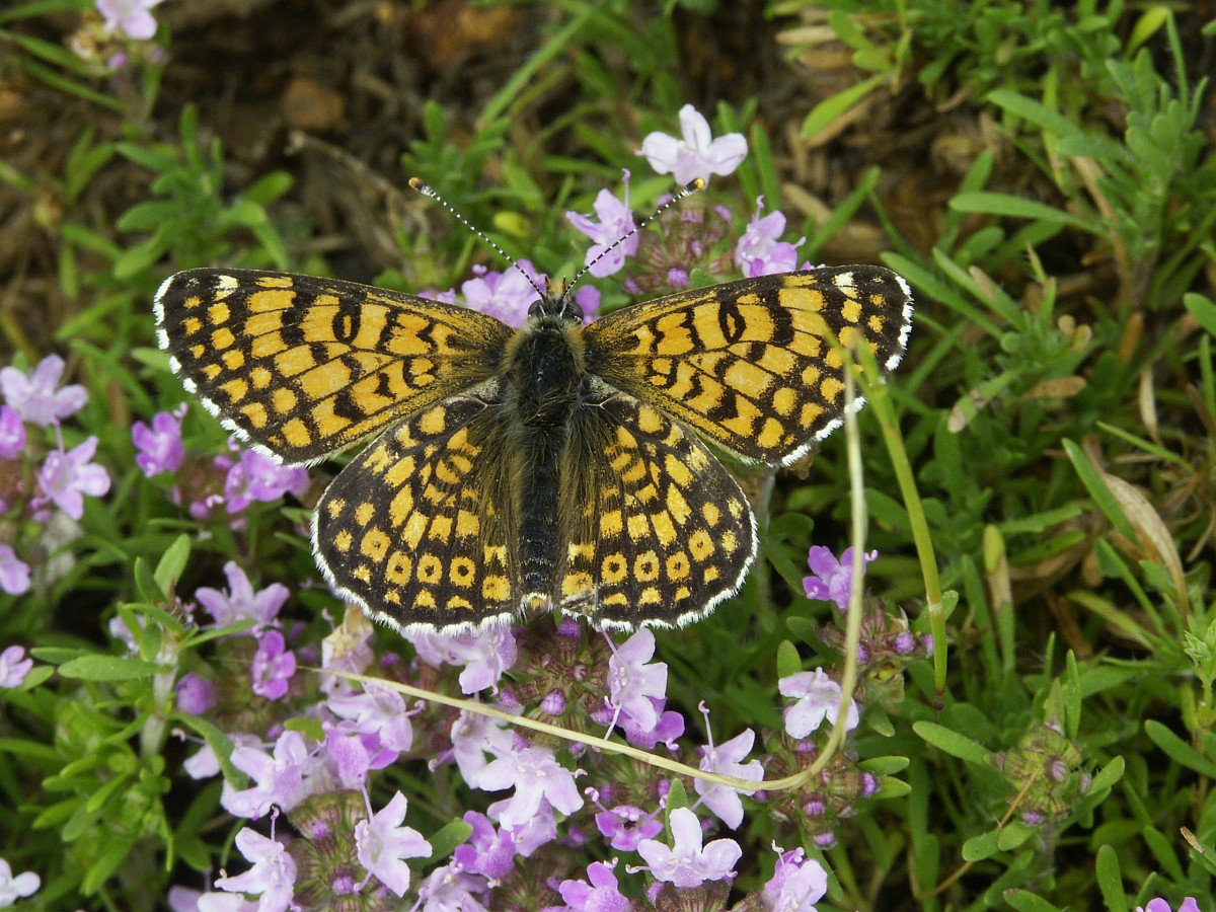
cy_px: 456
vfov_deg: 7.5
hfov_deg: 9.9
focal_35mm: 199
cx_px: 608
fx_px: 6991
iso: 100
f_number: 10
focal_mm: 50.48
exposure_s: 1/160
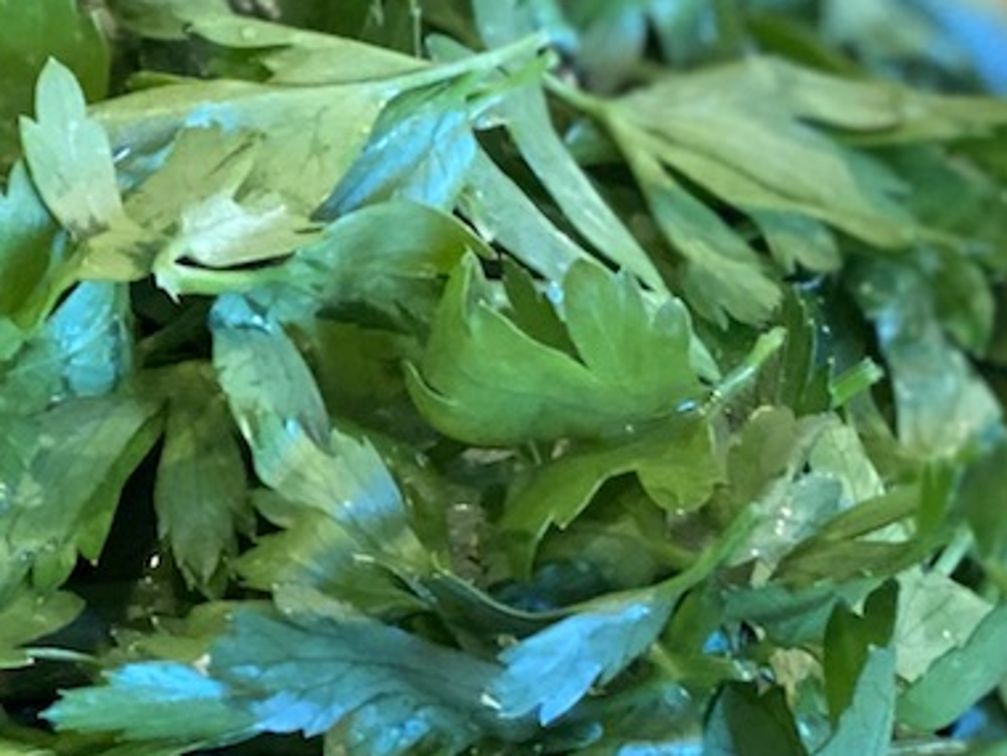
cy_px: -21
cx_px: 90
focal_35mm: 274
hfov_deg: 7.2
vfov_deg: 5.4
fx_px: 7971
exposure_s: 1/40
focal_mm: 6
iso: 250
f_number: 2
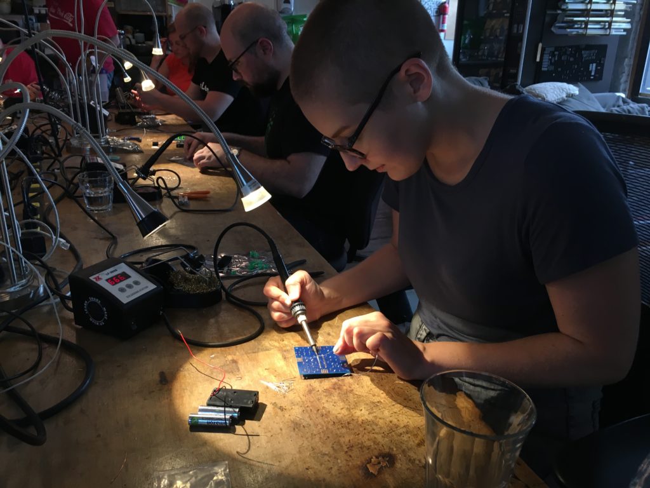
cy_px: 244
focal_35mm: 29
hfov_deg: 61.7
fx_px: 545
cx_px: 325
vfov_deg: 48.2
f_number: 2.2
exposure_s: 1/30
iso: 50
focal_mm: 4.15
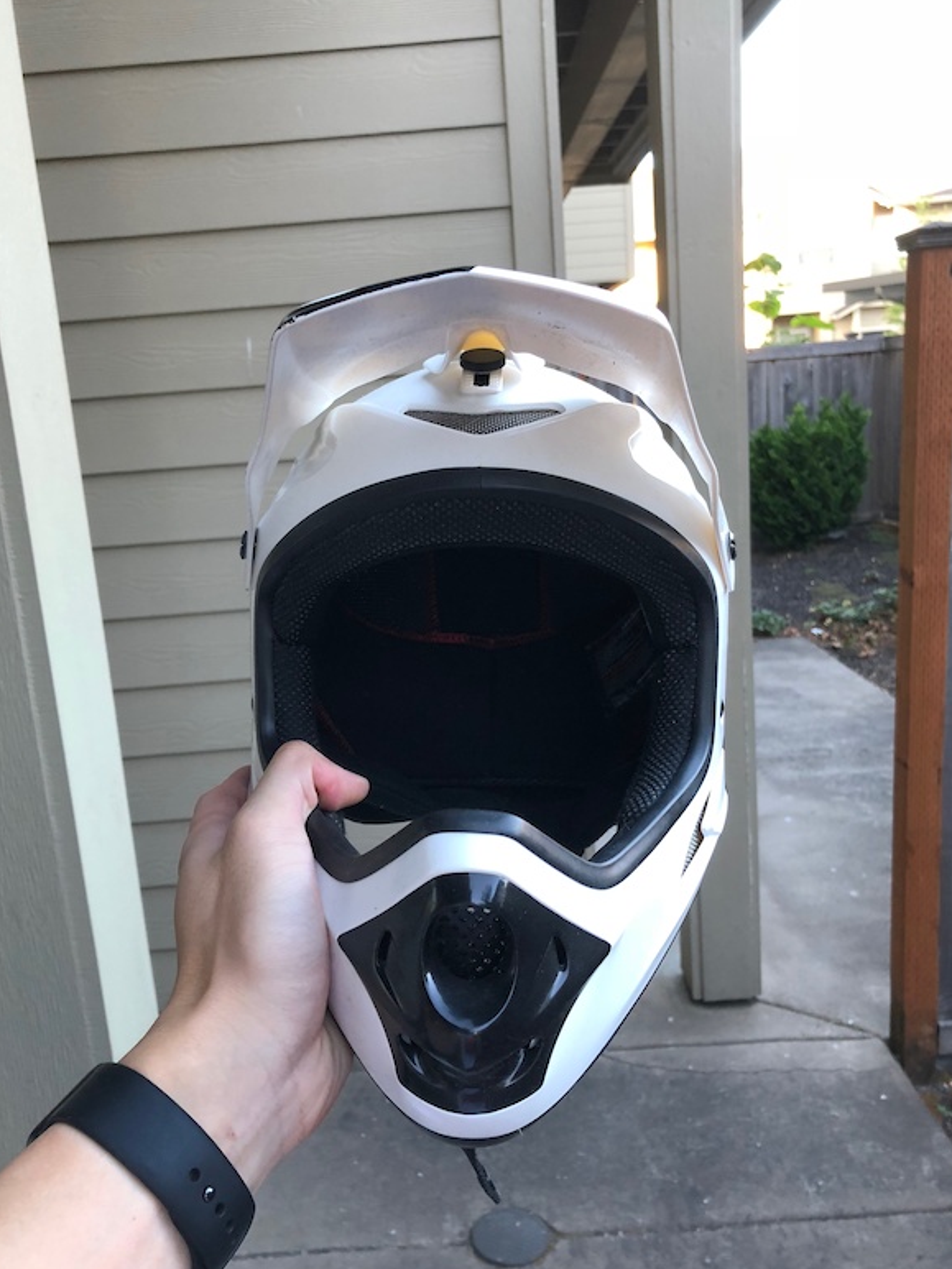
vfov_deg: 61.7
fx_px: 1063
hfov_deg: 48.2
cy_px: 626
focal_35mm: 29
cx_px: 462
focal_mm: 4
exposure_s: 1/30
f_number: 1.8
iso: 25
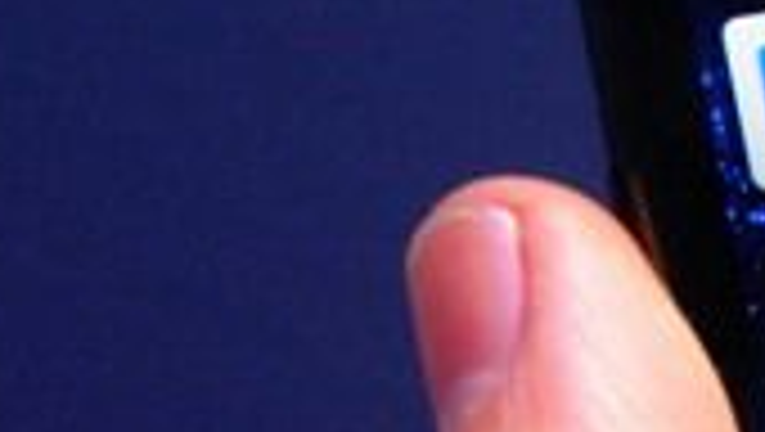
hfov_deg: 5.9
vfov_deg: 3.4
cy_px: 601
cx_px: 1071
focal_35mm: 360
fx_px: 7309
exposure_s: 1/80
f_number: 3.8
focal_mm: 13.76
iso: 200
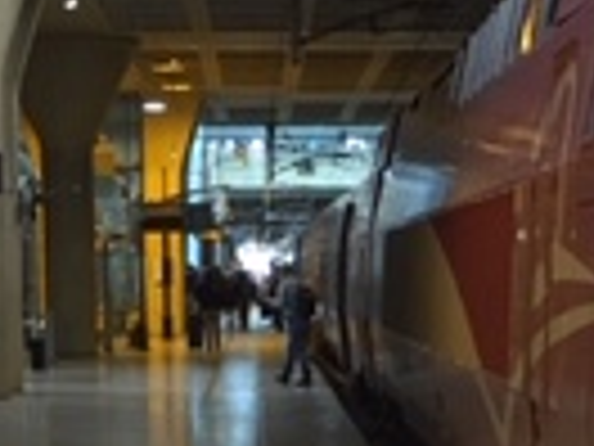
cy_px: 496
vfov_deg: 10.4
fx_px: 2420
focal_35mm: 141
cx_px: 382
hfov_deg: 14.0
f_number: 2.2
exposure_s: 1/33
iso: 125
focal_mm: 4.15
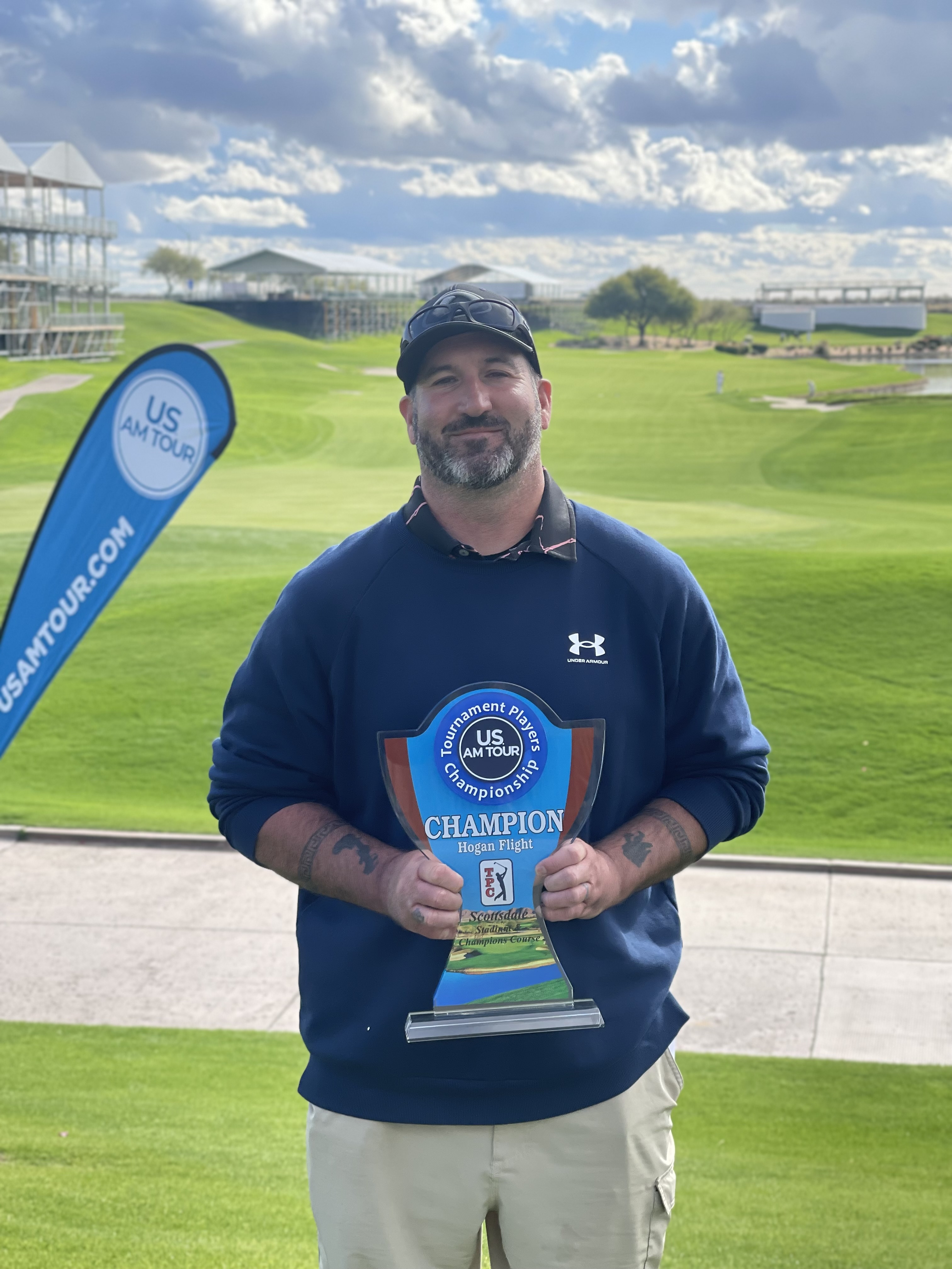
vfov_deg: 30.3
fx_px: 2347
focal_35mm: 64
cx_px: 476
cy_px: 634
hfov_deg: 22.9
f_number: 2.2
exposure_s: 1/704
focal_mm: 7.5
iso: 32
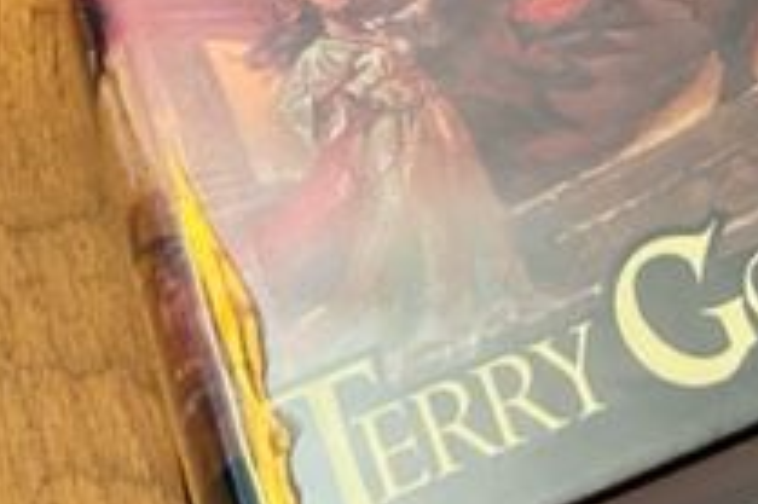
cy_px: -181
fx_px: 1746
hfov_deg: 23.4
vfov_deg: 15.5
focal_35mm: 83
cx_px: 765
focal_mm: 5.7
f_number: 1.5
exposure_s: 1/60
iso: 400
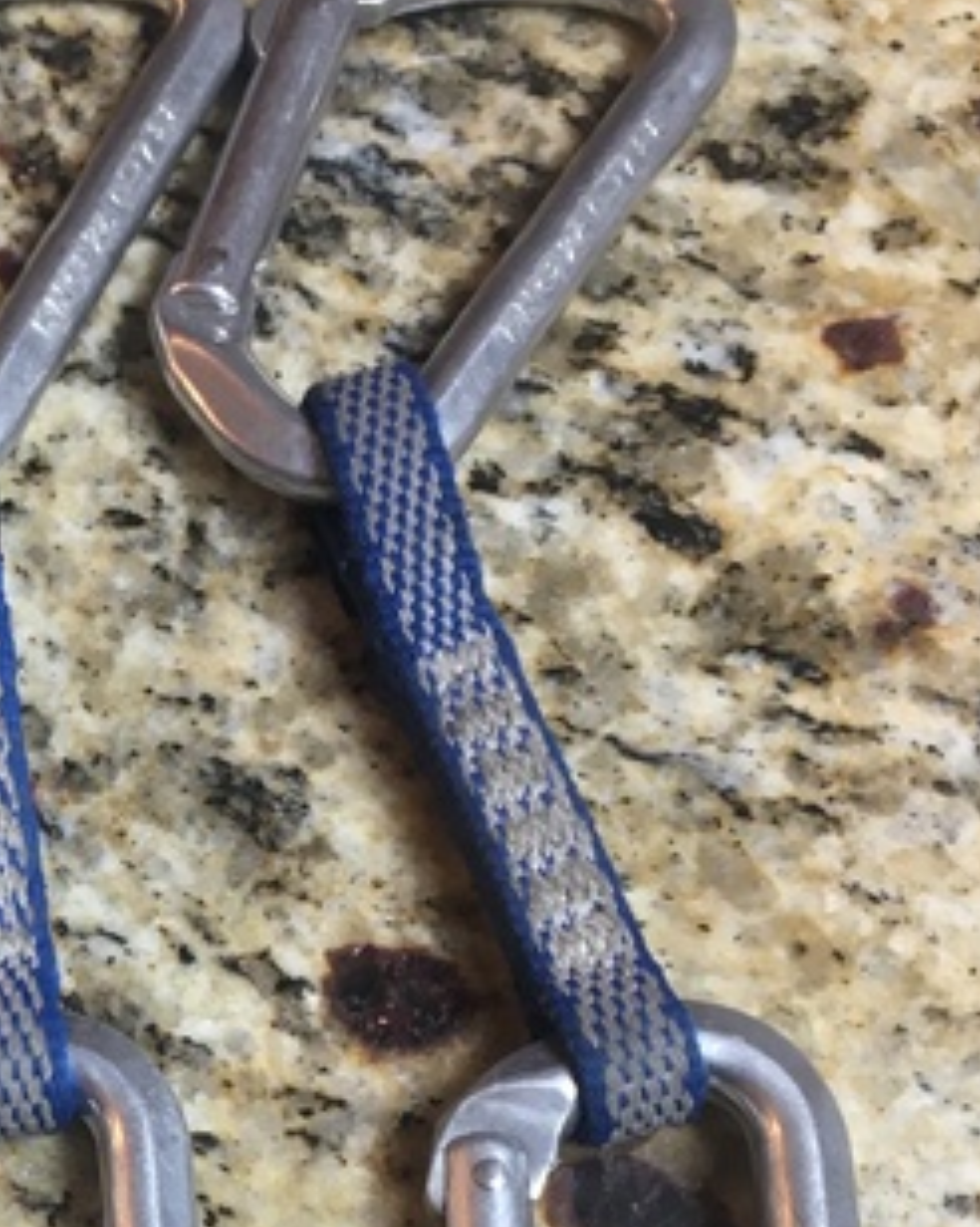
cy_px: 1119
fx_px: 2504
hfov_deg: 20.9
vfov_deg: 26.5
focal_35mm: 69
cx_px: -133
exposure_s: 1/30
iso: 50
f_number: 2.2
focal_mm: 4.15
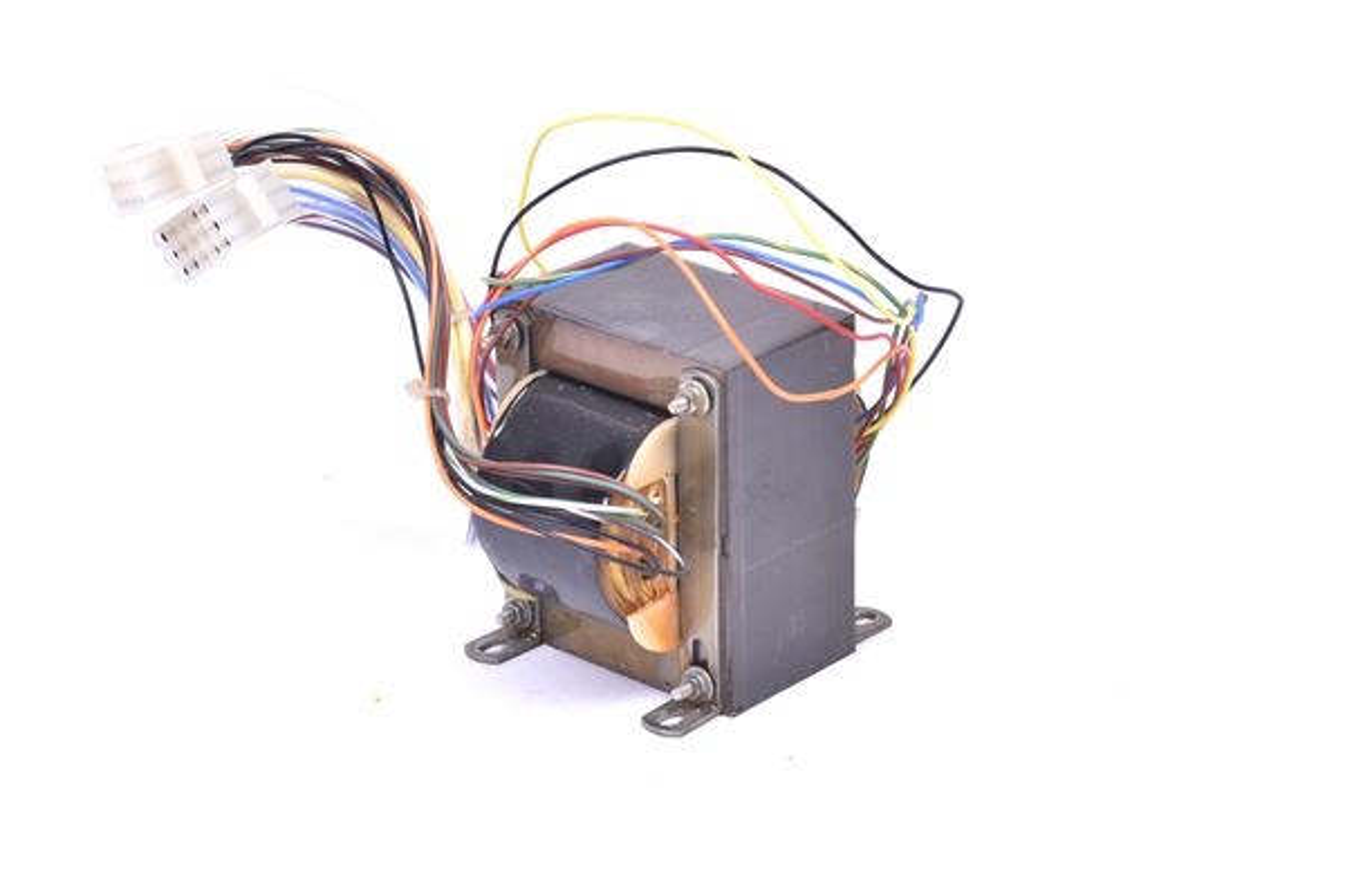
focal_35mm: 60
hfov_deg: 33.4
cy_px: 448
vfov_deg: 22.6
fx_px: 2241
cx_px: 672
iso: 200
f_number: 11
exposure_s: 1/200
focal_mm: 40
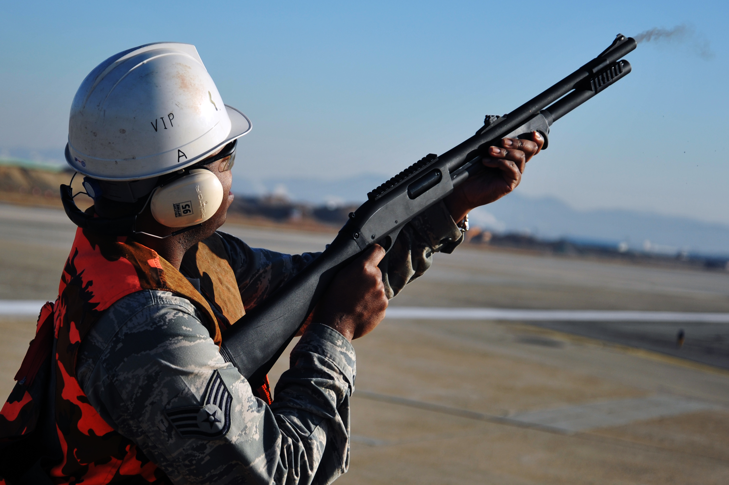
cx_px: 364
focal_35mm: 68
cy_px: 242
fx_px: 1376
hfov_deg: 29.7
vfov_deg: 20.0
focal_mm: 68
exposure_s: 1/2000
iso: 250
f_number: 4.5
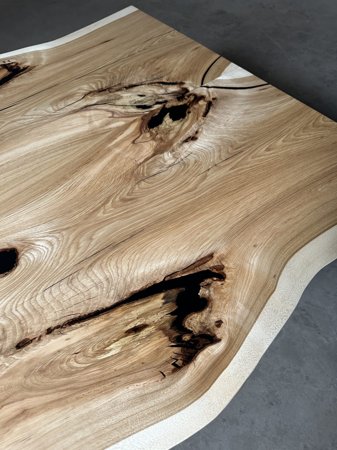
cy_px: 225
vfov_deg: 71.6
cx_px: 168
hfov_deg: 56.8
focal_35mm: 24
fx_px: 312
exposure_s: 1/60
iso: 320
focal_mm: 6.86
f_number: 1.78
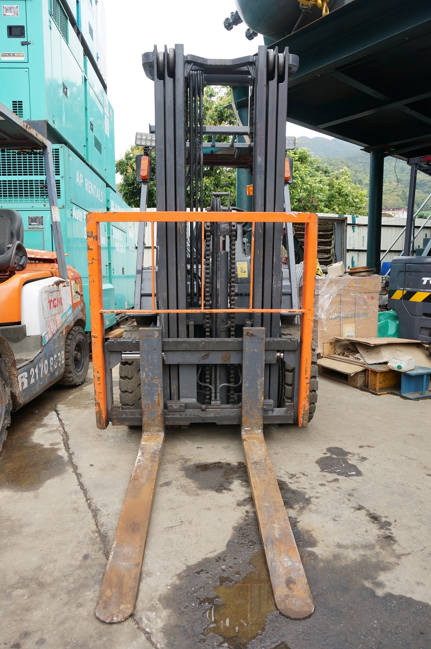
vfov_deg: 73.8
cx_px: 216
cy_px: 324
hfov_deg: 53.0
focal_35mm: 24
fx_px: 432
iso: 200
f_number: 5
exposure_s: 1/100
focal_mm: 16
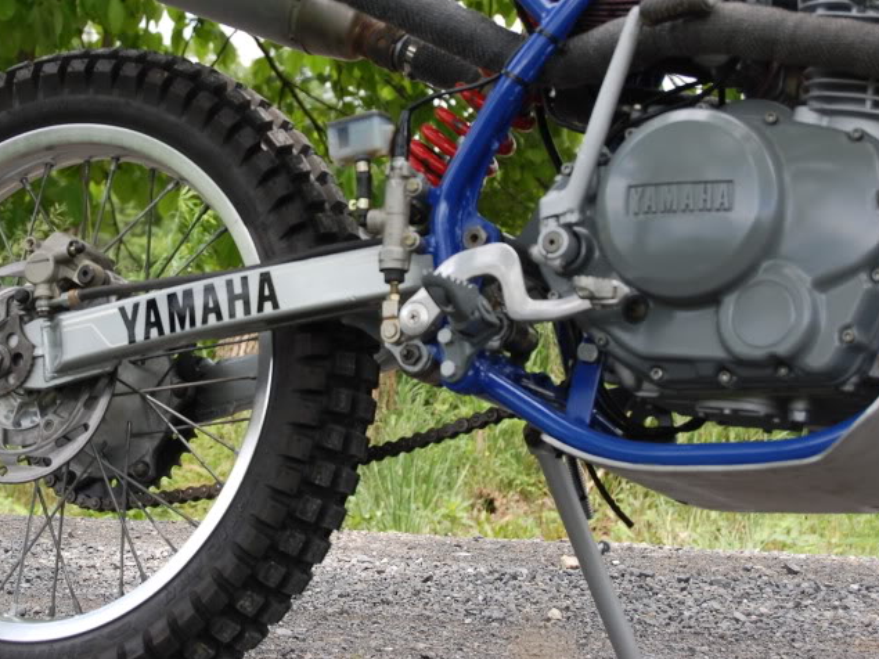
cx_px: 278
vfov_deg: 11.6
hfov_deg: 15.4
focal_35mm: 128
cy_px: 205
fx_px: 3244
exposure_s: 1/200
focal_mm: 55
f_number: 7.1
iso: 200
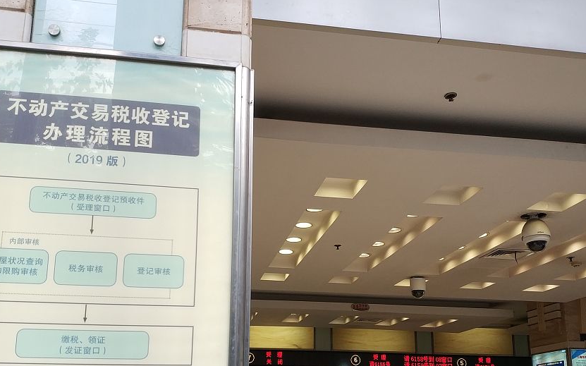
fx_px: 782
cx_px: 289
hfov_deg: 41.1
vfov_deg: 26.0
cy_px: 269
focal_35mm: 49
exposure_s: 1/50
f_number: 2
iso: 119
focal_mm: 4.5
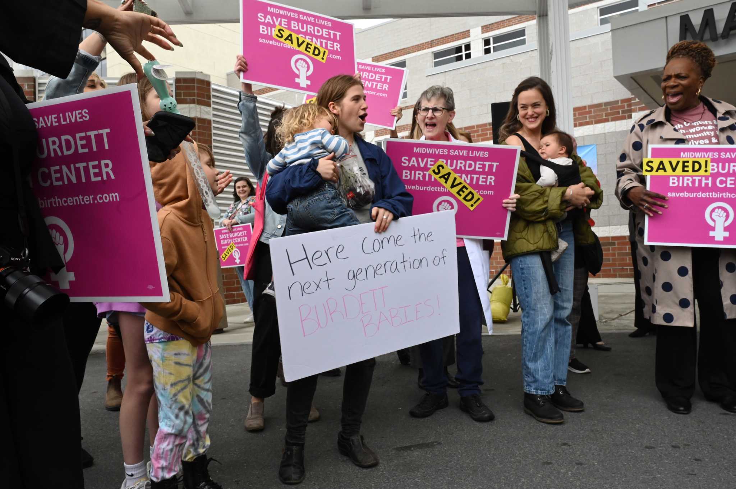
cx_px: 368
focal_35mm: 29
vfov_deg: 44.9
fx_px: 592
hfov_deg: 63.7
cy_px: 244
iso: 2000
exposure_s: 1/400
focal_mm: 29
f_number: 14
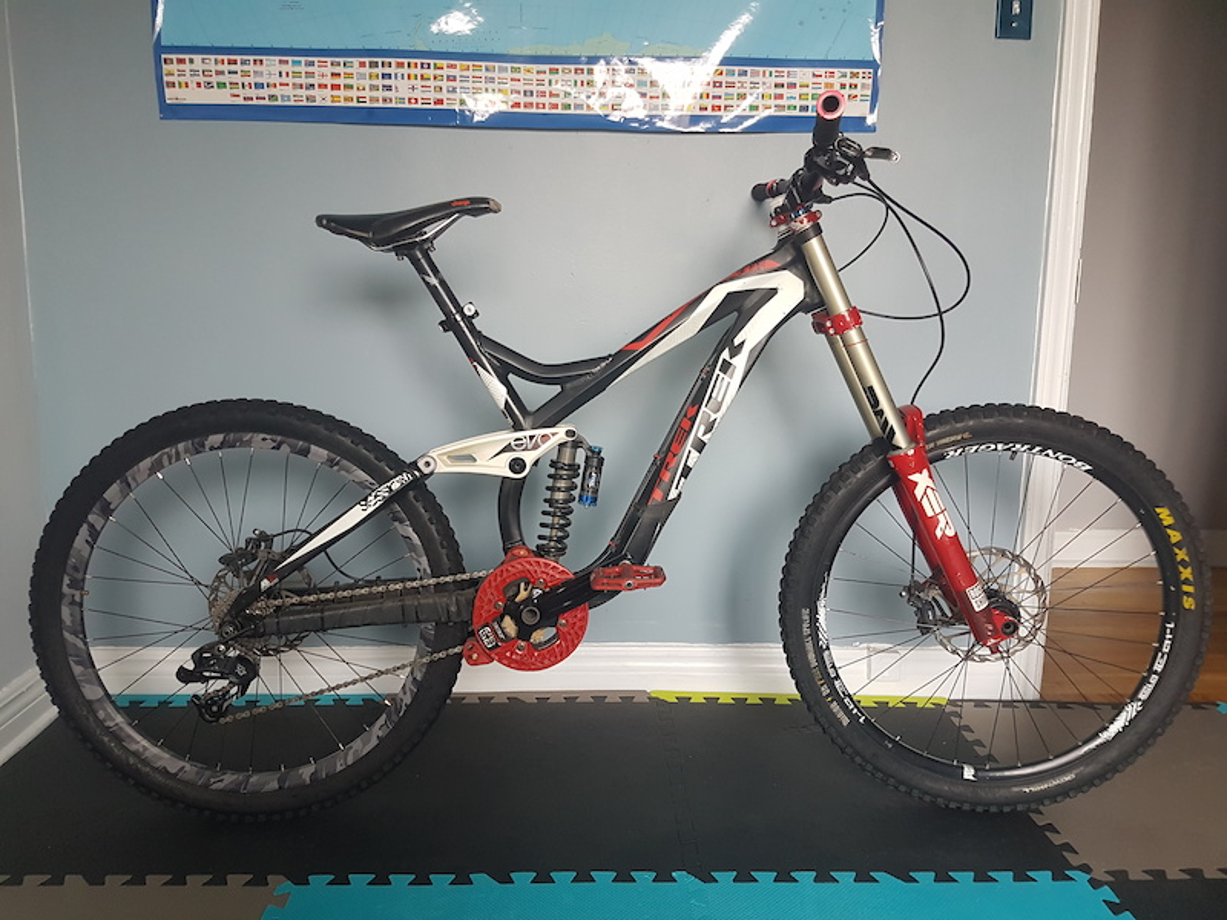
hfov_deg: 67.3
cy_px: 460
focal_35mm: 26
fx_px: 922
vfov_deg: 53.1
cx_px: 614
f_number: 1.7
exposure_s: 1/50
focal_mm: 4.2
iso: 100
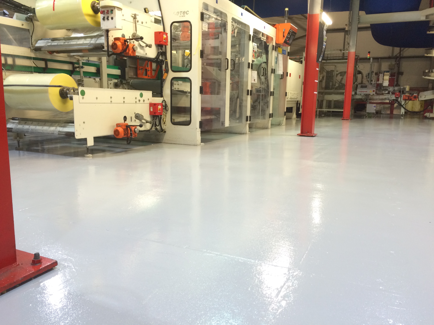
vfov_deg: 48.2
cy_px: 162
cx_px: 217
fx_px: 364
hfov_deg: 61.7
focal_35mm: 29
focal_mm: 4.15
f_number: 2.2
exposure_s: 1/33
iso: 125
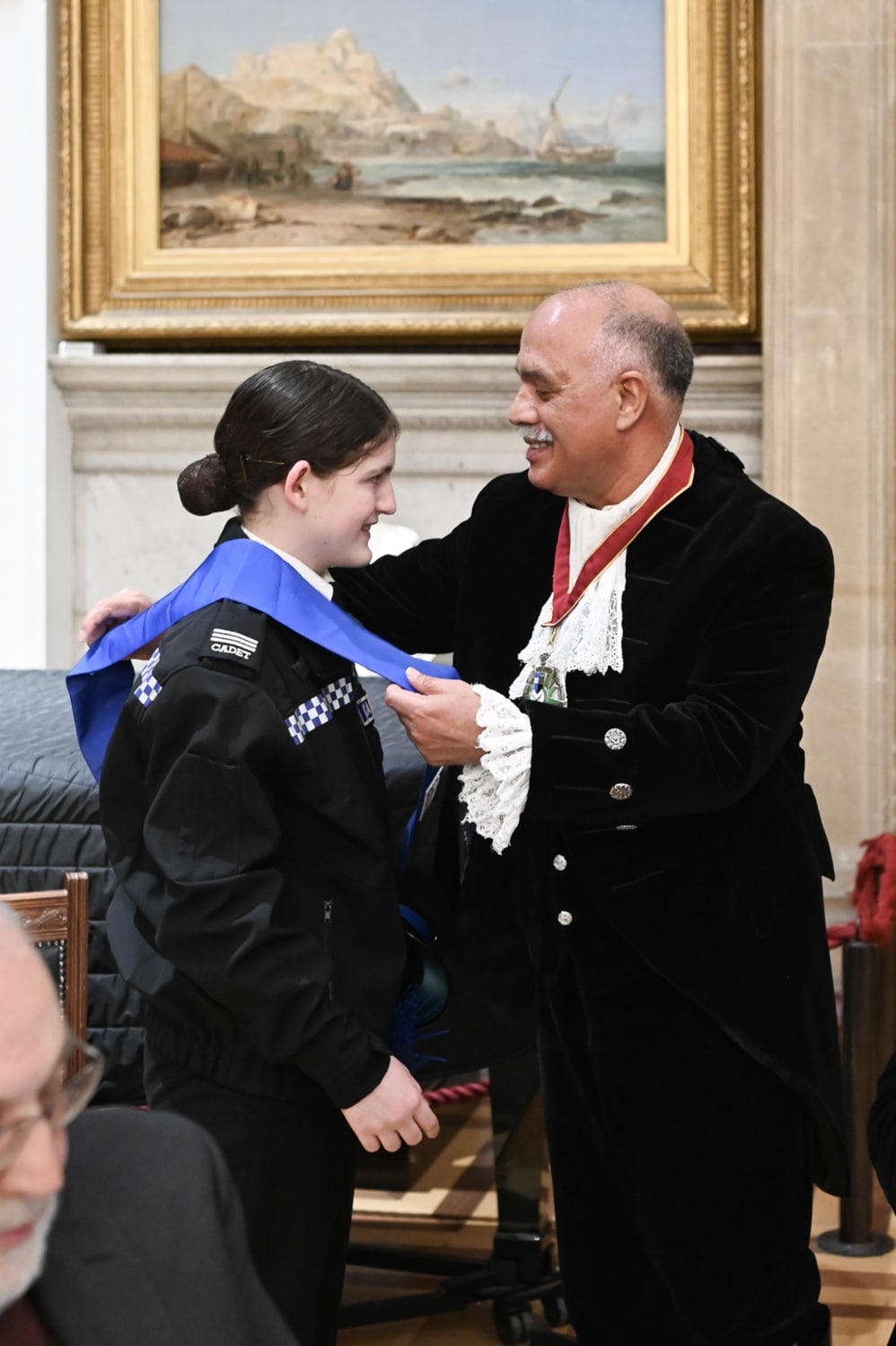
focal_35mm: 42
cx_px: 448
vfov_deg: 46.4
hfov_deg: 31.9
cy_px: 673
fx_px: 1570
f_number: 3.2
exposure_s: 1/125
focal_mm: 42
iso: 3200
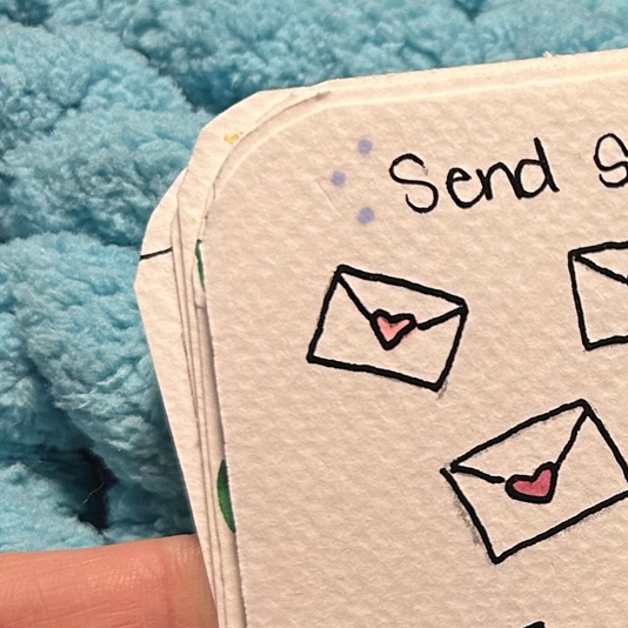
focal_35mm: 86
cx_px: 783
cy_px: 479
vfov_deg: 20.0
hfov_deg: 18.9
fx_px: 1765
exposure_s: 1/105
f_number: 1.5
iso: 125
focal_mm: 5.7
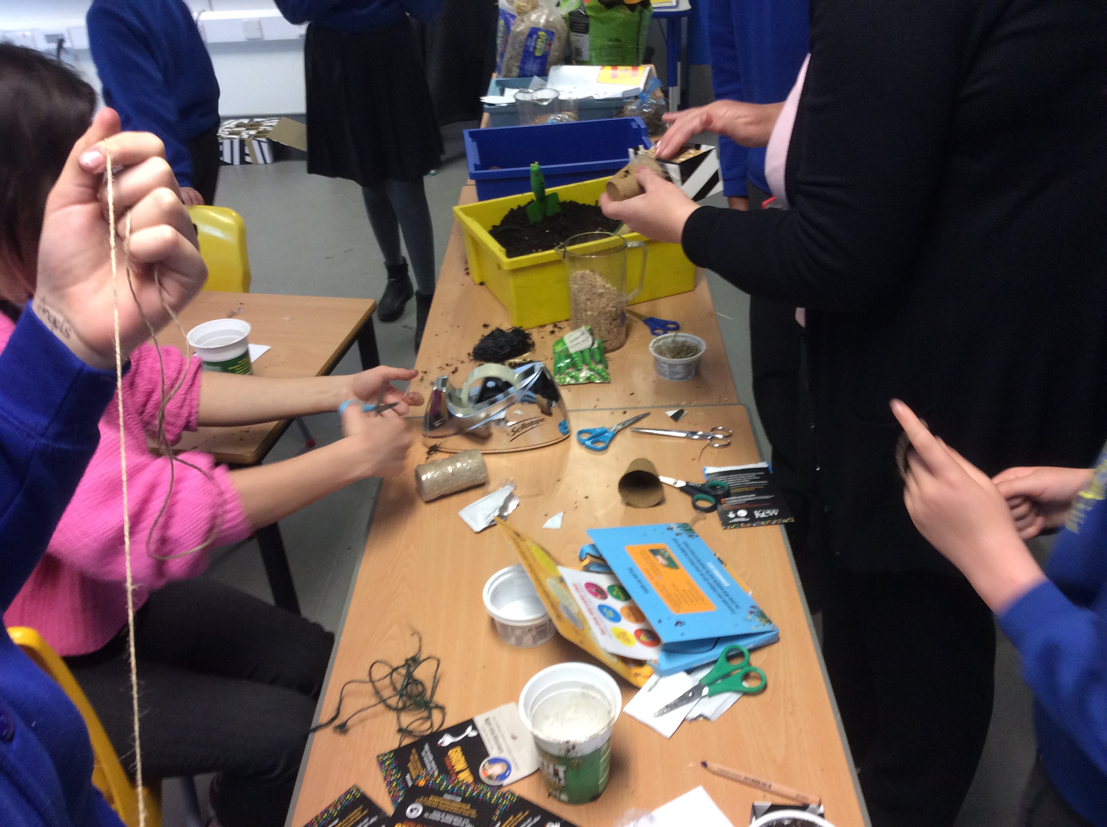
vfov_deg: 44.1
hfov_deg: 56.9
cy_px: 414
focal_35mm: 32
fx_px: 1022
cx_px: 554
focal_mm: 3.3
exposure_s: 1/25
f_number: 2.4
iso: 100
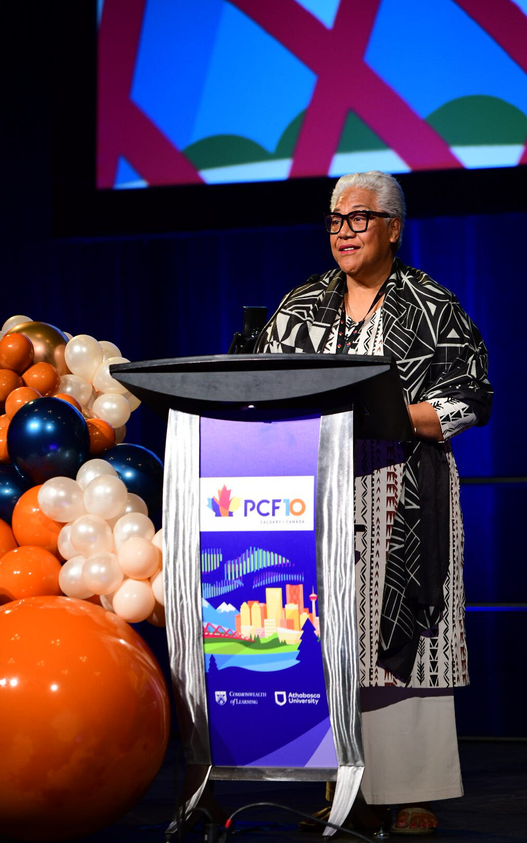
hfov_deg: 9.5
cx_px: 273
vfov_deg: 15.1
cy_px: 421
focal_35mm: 138
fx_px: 3172
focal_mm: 135
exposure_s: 1/160
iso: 1000
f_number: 2.8
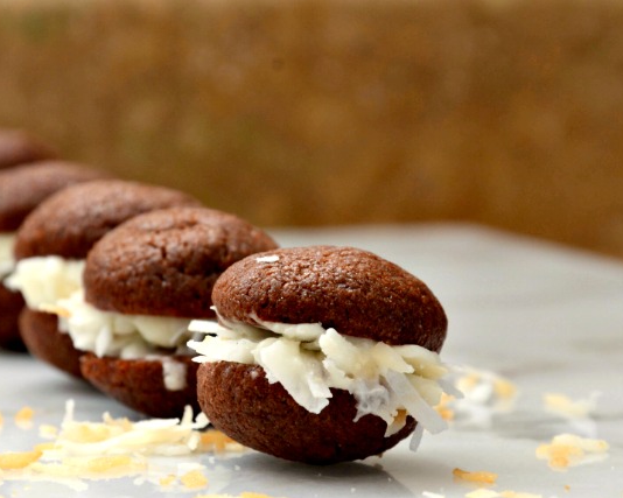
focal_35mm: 235
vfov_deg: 6.6
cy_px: 291
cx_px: 247
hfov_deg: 8.2
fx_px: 4328
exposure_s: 1/20
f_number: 10
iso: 250
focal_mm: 105
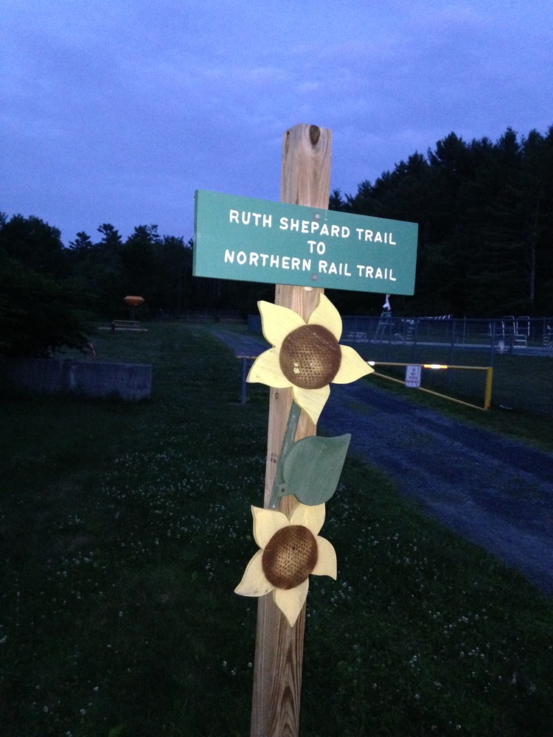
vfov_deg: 55.4
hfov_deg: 42.9
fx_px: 703
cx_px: 276
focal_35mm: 33
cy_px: 368
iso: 500
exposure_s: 1/16
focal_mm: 4.12
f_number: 2.4
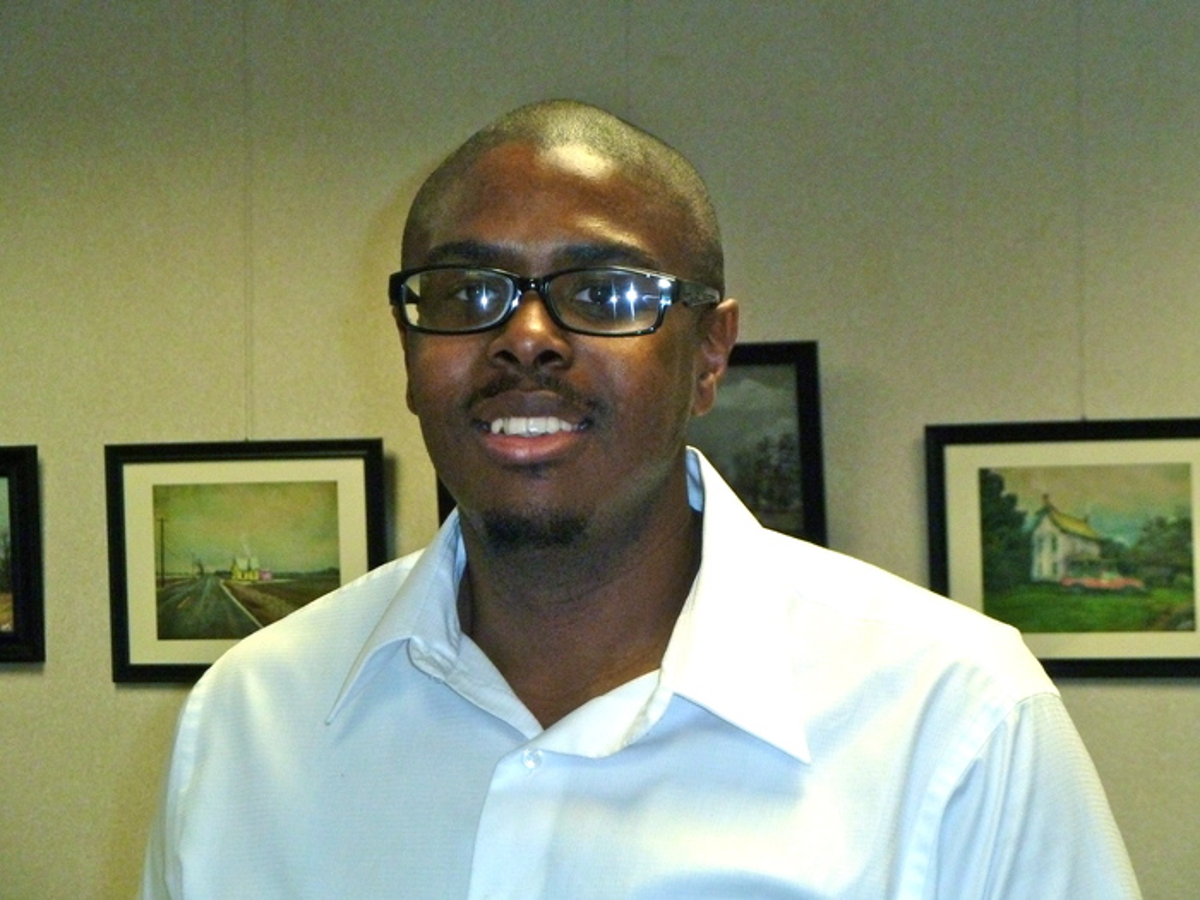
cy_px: 450
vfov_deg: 13.3
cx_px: 600
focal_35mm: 111
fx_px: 3848
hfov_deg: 17.7
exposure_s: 1/80
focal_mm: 18.2
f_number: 4.4
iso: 400
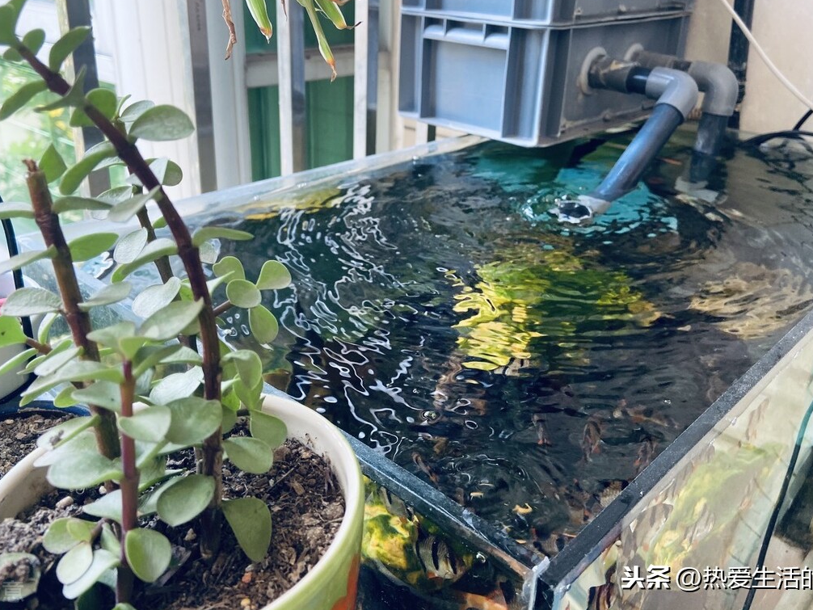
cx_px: 410
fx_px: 728
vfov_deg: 45.2
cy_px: 248
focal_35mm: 31
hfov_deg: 58.3
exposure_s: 1/121
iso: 80
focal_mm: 4.25
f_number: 1.8
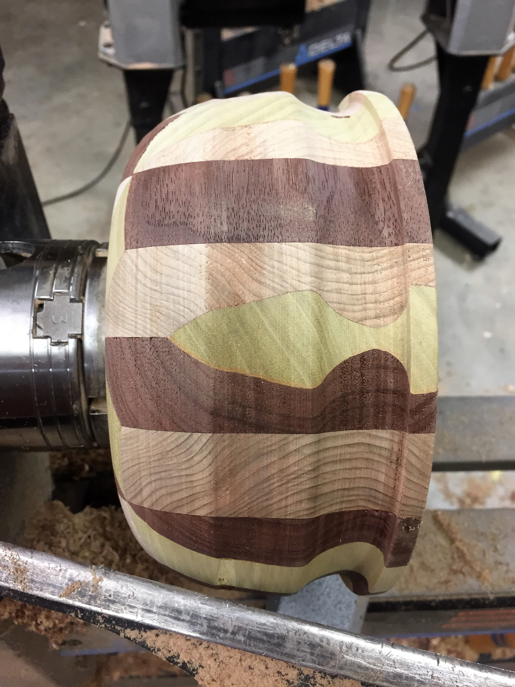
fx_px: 575
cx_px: 258
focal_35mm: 29
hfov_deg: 48.2
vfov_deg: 61.7
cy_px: 344
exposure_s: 1/30
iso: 80
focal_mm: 4.15
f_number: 2.2
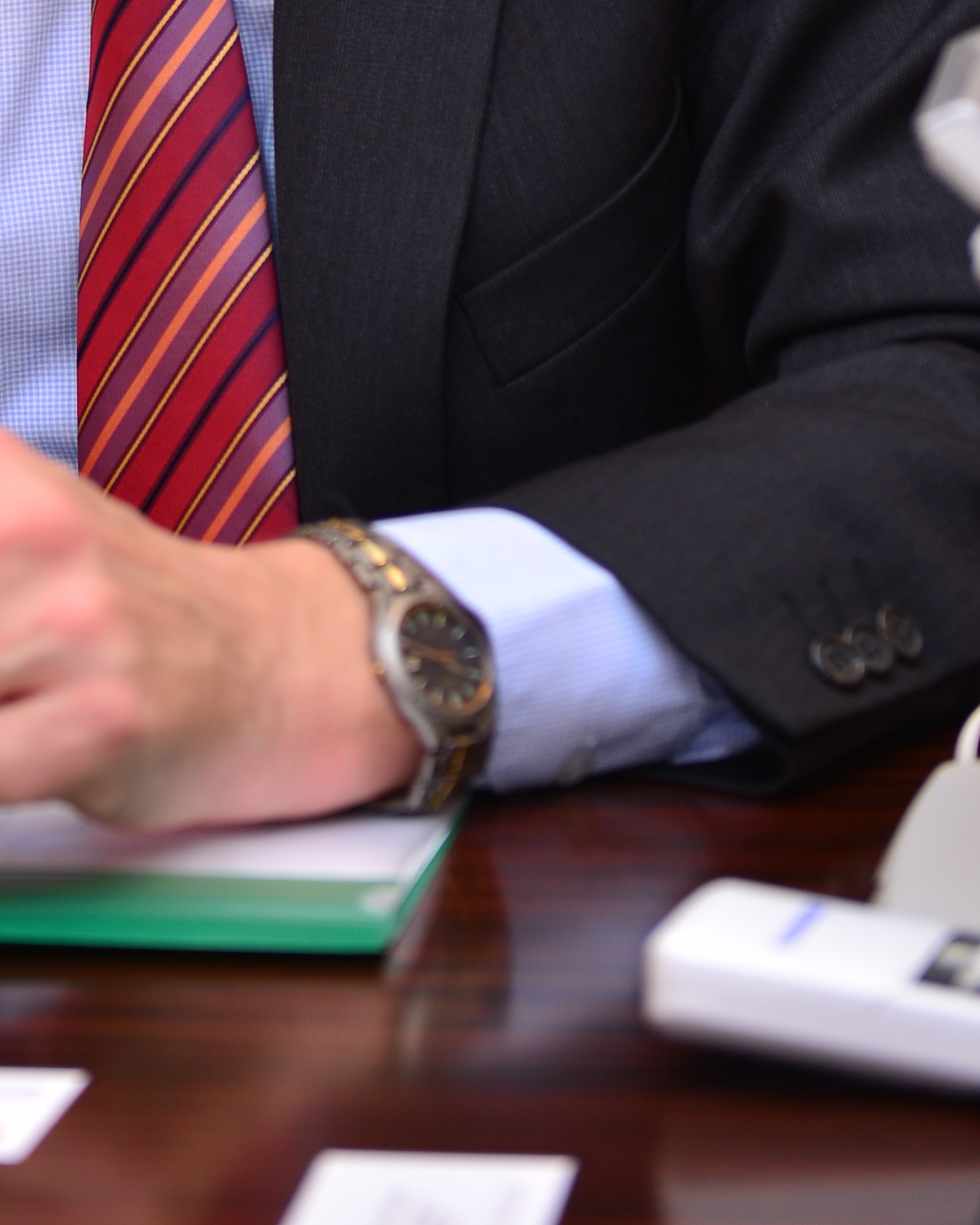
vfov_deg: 10.8
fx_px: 6308
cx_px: -67
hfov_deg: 8.8
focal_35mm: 174
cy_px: -437
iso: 250
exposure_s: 1/100
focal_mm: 66
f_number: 3.2
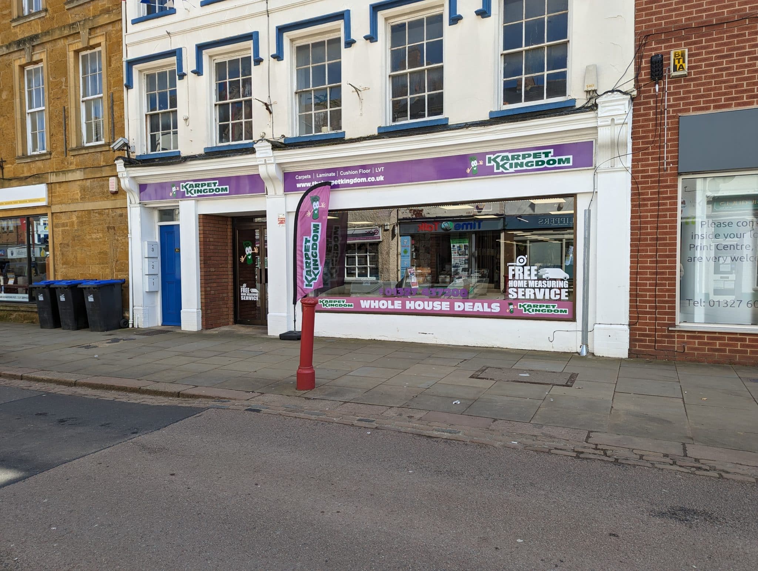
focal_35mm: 24
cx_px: 379
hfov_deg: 71.5
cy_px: 286
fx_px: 526
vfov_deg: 56.9
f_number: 1.85
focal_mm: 6.81
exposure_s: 1/708
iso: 49
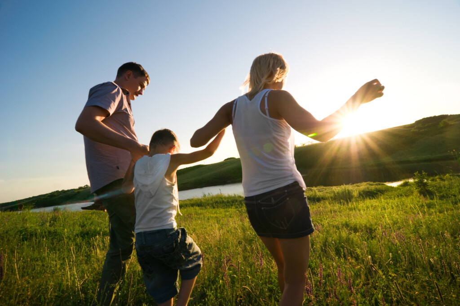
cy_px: 153
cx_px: 230
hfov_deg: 90.1
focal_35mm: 18
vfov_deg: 67.2
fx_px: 230
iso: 200
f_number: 8
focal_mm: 12
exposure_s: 1/200
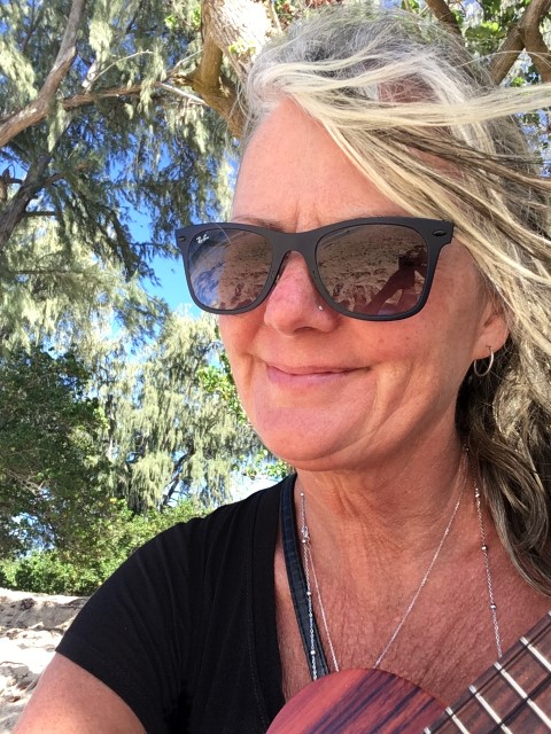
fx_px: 658
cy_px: 367
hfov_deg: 45.4
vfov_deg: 58.4
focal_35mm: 31
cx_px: 276
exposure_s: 1/402
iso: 50
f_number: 2.4
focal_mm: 2.15
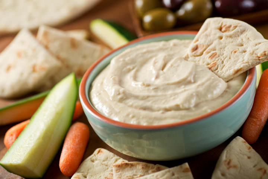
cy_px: 90
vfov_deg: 15.2
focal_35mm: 90
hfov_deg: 22.6
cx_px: 134
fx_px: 670
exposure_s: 1/250
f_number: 9
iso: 100
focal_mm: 90
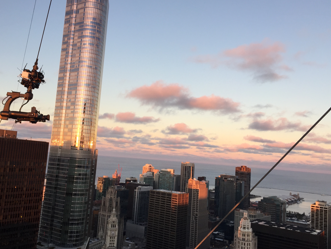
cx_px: 162
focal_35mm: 33
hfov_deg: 55.3
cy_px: 120
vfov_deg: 42.9
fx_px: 316
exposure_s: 1/280
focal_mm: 4.15
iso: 32
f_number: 2.2
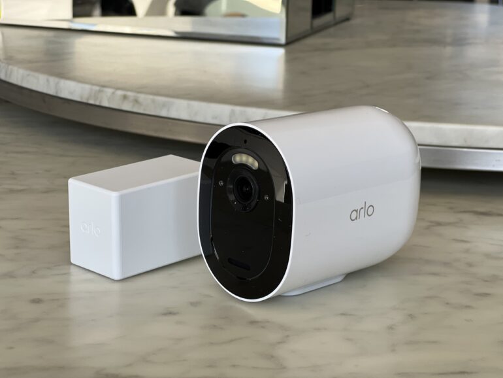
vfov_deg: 19.1
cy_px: 189
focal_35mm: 77
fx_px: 1119
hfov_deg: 25.3
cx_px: 252
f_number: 2.8
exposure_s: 1/121
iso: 40
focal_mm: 9
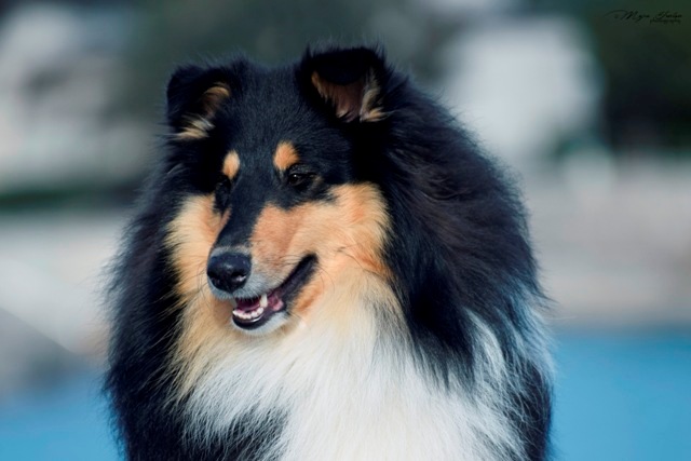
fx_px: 7487
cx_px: 346
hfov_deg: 5.3
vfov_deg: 3.5
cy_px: 230
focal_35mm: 390
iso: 400
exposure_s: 1/1600
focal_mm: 260
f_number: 5.6
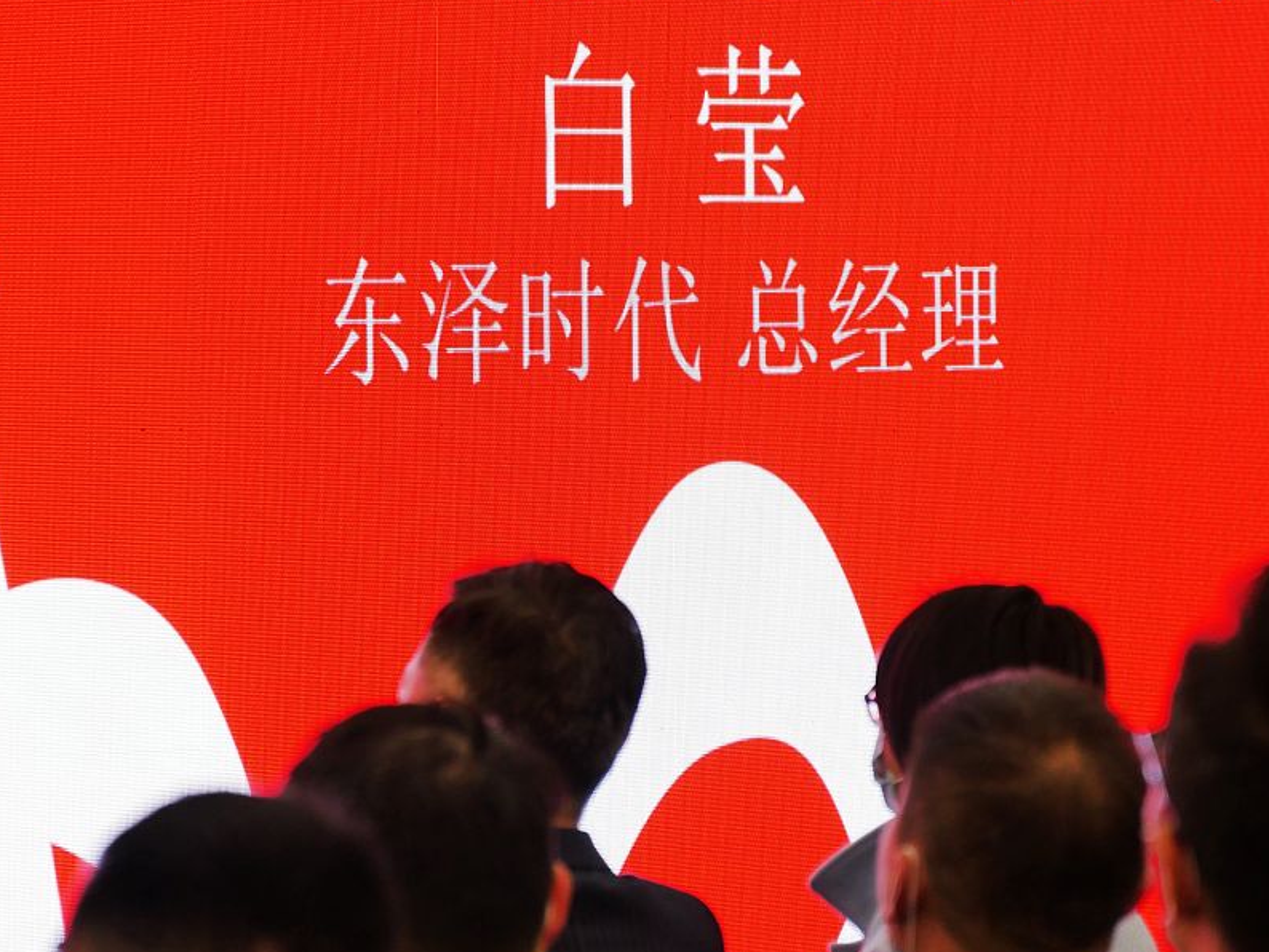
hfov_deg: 7.1
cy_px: 340
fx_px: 10194
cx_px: 532
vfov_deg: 5.3
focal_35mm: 278
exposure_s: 1/50
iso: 400
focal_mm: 92
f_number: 5.4
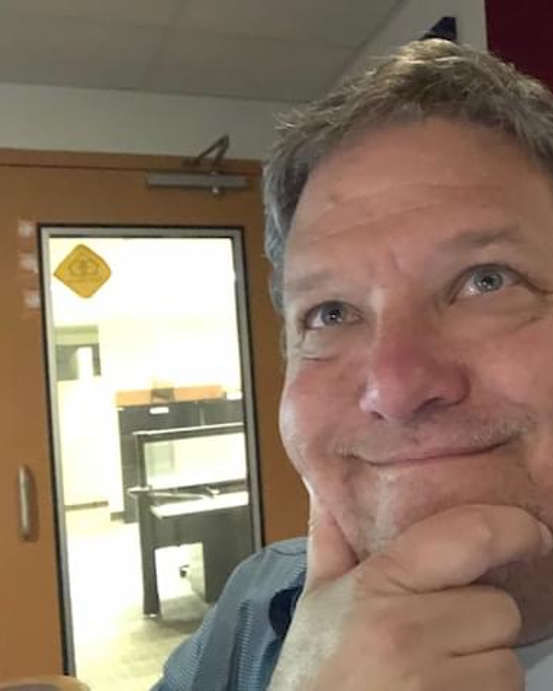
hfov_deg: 34.4
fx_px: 859
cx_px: 459
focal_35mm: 42
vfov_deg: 43.8
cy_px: 343
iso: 1250
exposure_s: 1/15
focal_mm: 2.87
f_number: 2.2
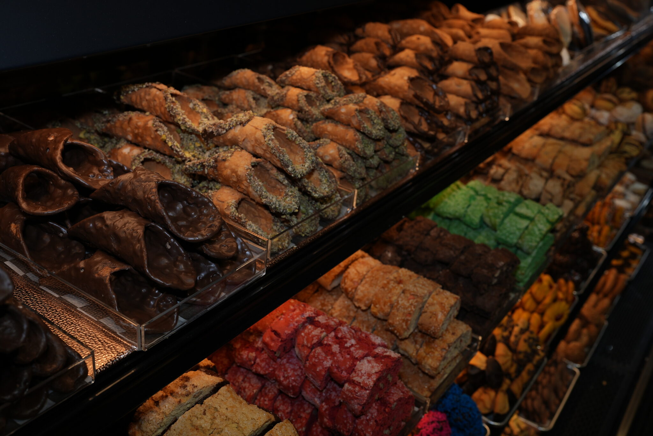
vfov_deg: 37.9
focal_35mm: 35
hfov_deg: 54.4
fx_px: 635
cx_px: 326
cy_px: 218
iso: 160
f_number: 6.3
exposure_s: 1/160
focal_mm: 35
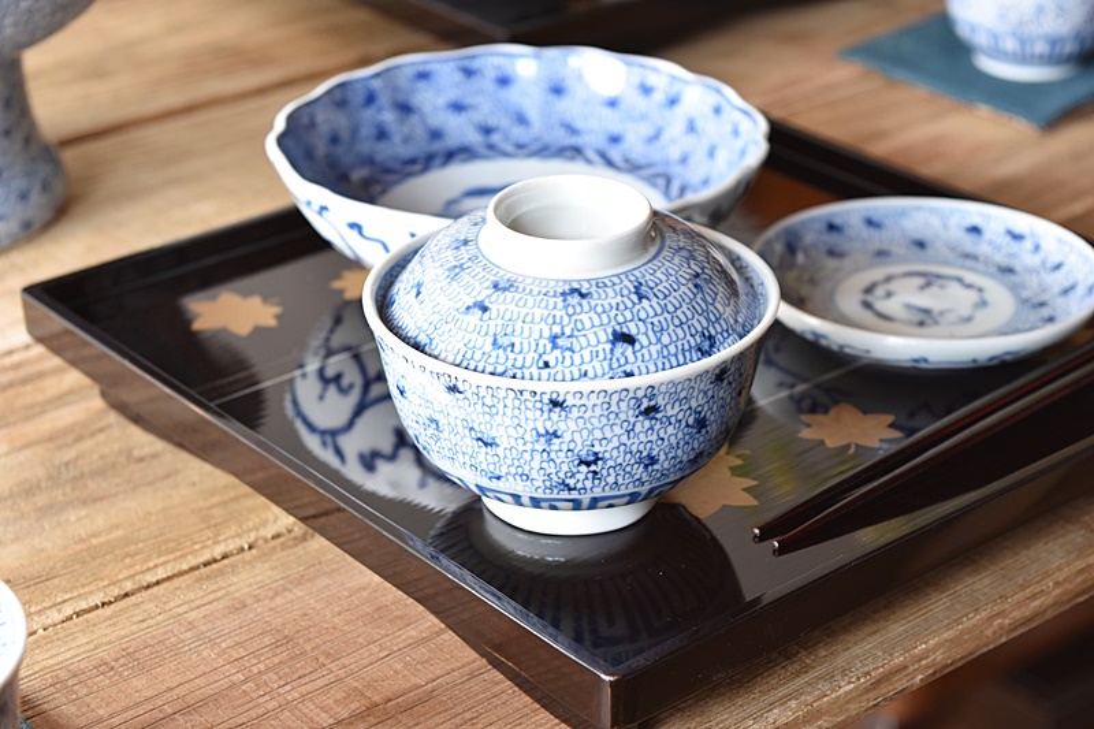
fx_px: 2506
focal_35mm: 82
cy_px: 364
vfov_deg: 16.5
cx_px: 547
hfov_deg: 24.6
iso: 400
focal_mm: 55
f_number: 5.6
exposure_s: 1/4
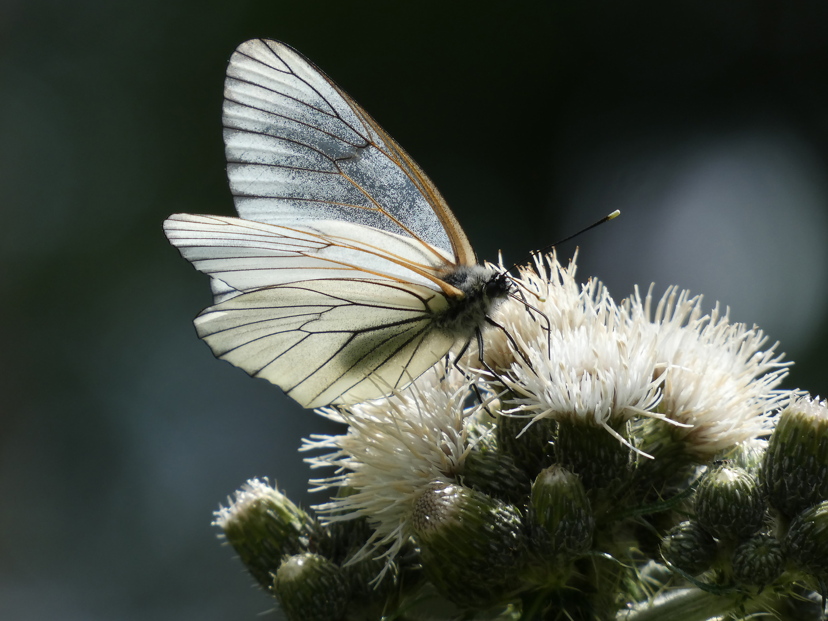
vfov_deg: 2.0
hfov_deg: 2.6
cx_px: 415
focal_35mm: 759
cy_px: 311
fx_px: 18155
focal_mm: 135.6
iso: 80
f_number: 5.6
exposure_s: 1/320
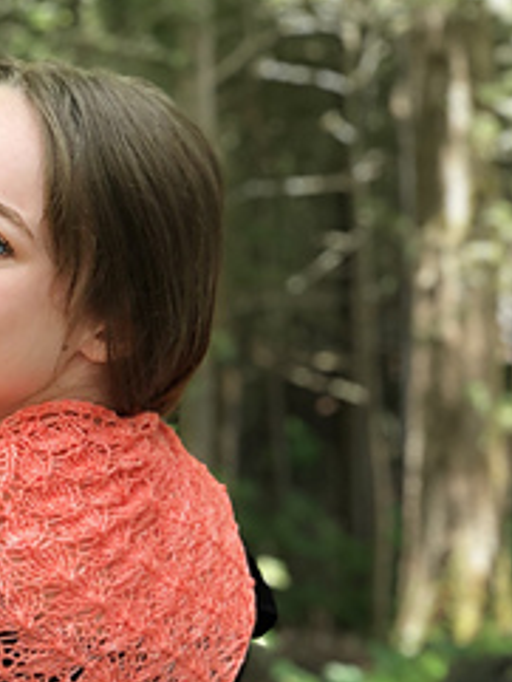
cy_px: 574
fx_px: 2128
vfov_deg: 18.0
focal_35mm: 108
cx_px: -4
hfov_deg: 13.5
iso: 40
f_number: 2.4
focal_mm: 6
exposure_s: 1/60
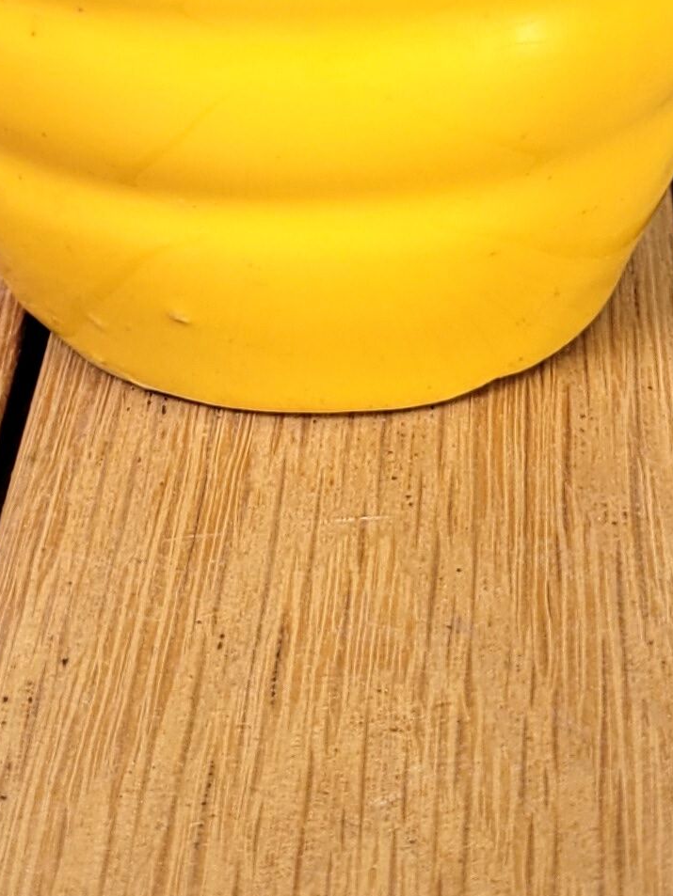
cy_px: -474
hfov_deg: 13.5
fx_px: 2851
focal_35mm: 110
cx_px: 328
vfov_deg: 16.2
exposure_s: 1/1010
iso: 40
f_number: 1.8
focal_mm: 5.4
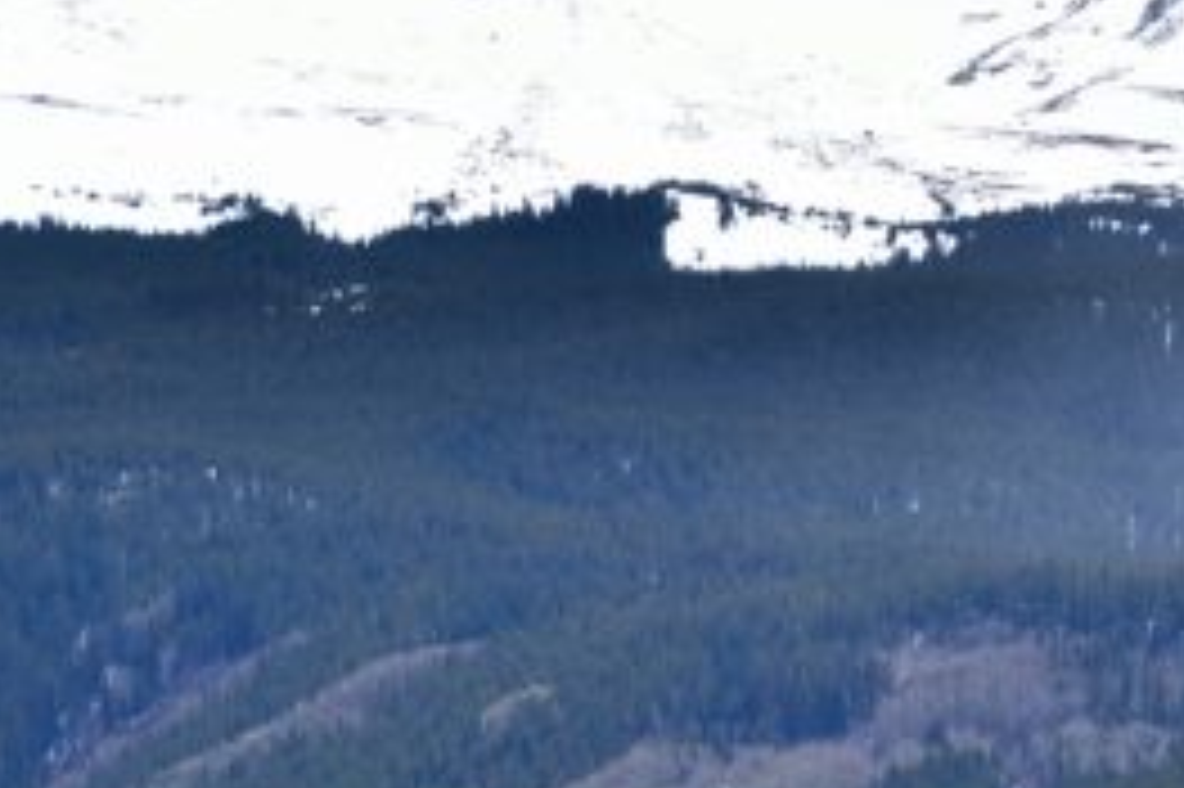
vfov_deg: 3.6
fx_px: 12621
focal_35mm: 384
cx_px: 1639
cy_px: 486
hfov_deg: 5.3
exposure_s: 1/640
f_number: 11
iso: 200
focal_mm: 70
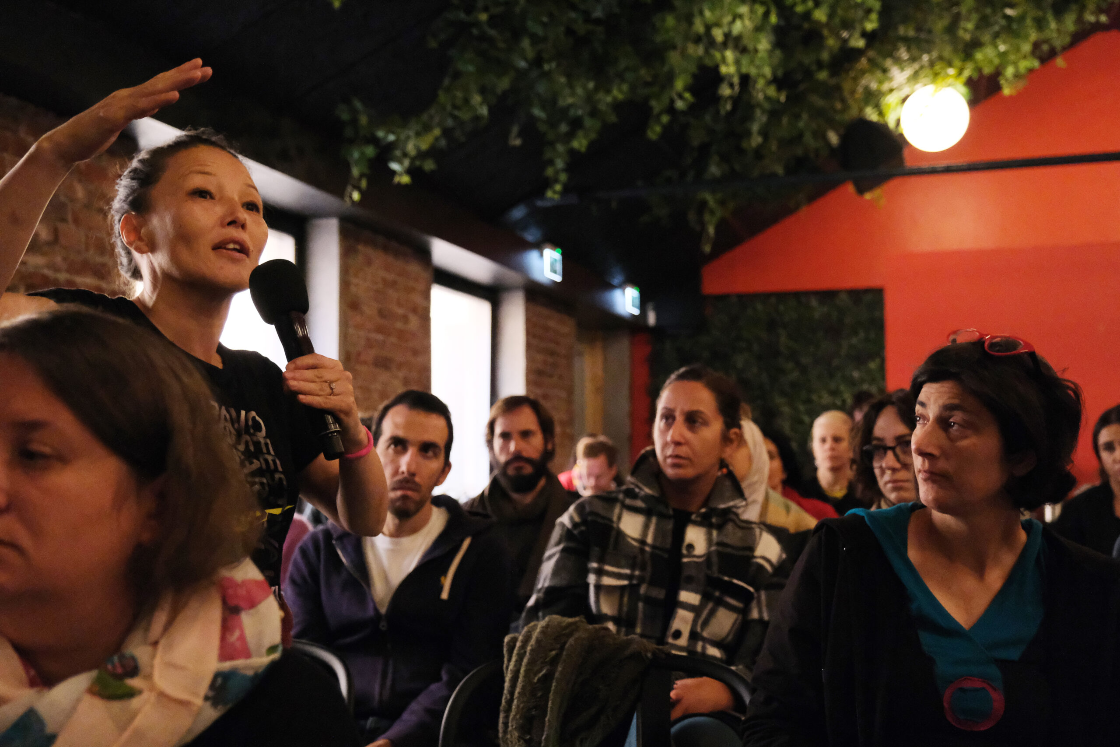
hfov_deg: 48.5
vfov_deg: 33.4
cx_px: 560
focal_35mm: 40
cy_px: 374
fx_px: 1244
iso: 12800
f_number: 2.8
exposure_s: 1/250
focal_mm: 26.6
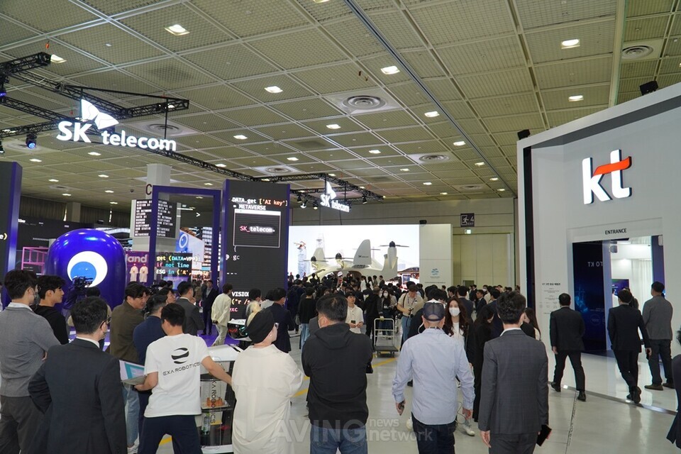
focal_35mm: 27
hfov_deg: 67.4
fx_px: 511
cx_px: 340
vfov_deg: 47.9
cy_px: 227
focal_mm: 18
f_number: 4
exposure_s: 1/160
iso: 800
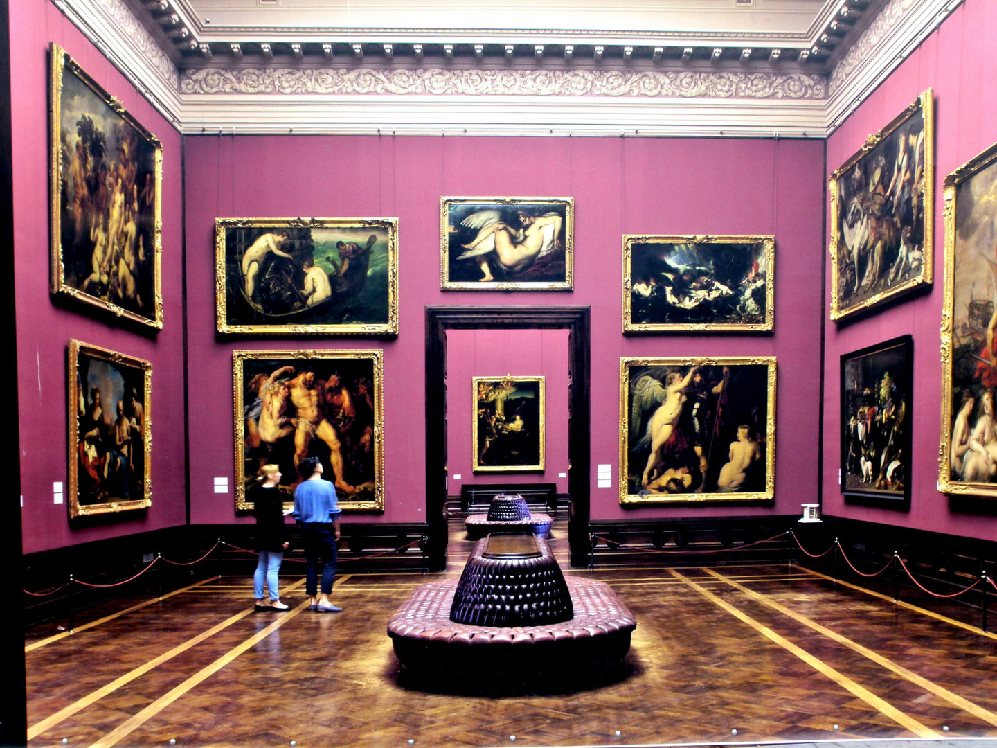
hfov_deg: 42.1
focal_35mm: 45
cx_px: 498
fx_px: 1296
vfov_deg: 32.2
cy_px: 374
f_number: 4
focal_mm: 8.1
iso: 100
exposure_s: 1/160
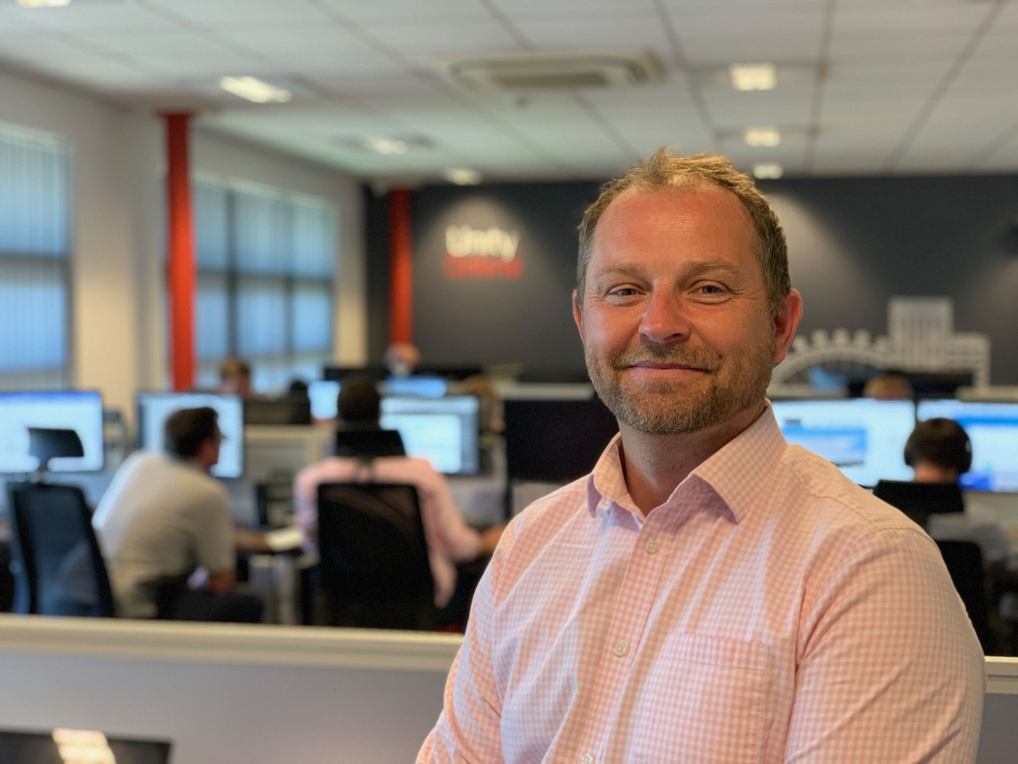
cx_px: 509
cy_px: 382
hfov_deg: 36.8
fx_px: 1529
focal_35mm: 52
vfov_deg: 28.0
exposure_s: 1/60
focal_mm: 6
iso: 320
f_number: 2.4
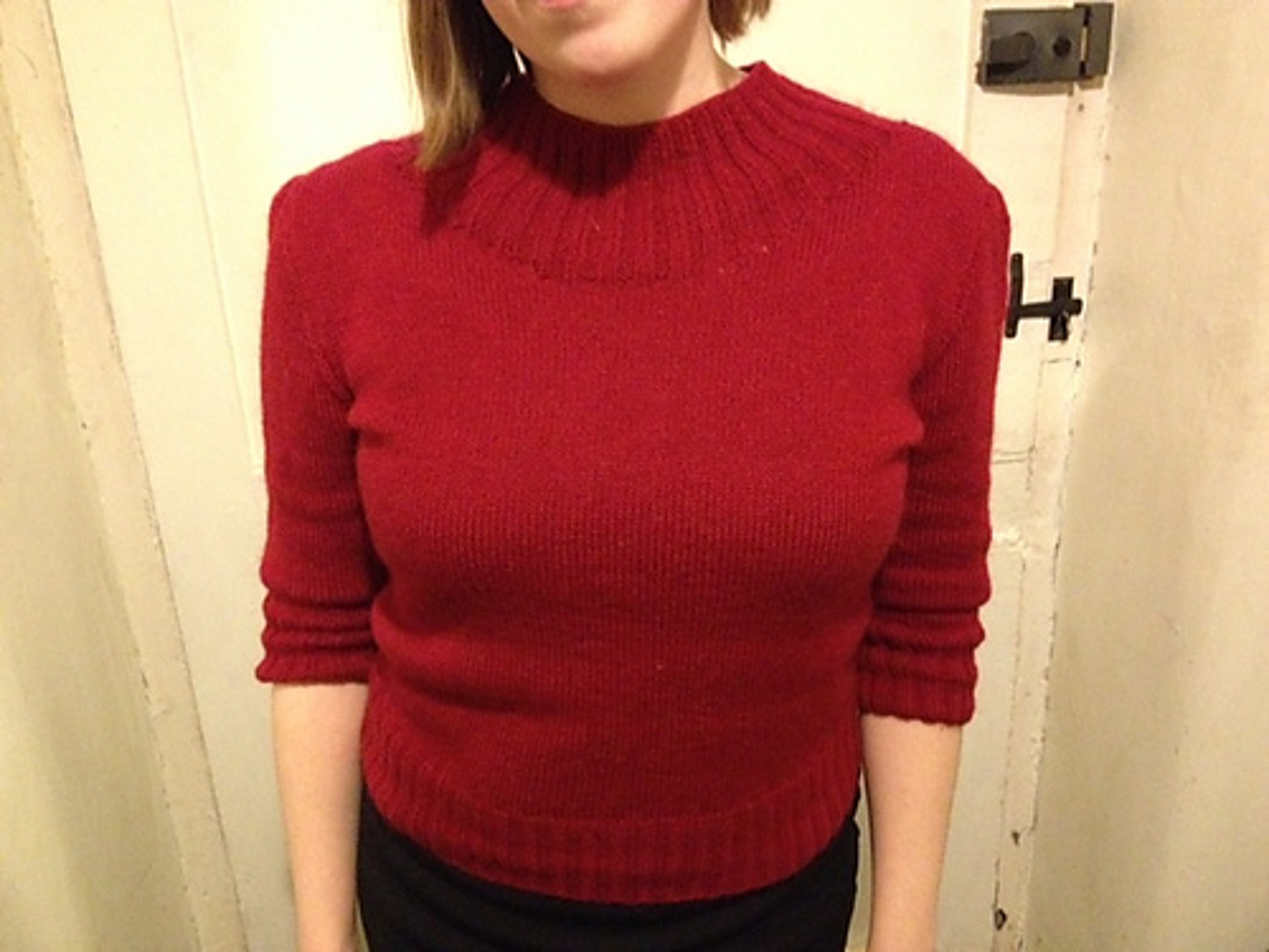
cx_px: 634
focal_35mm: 35
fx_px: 1283
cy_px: 476
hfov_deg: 52.6
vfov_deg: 40.7
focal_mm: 4.28
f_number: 2.4
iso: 800
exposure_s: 1/15
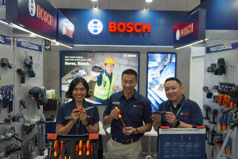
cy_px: 80
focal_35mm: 32
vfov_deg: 41.8
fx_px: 208
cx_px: 119
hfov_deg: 59.4
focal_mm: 21
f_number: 4
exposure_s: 1/160
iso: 500
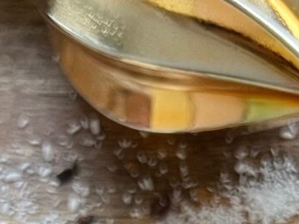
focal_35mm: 151
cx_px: 220
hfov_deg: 13.1
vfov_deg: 8.6
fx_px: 1303
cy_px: 598
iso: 200
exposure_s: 1/60
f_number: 1.5
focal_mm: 5.7
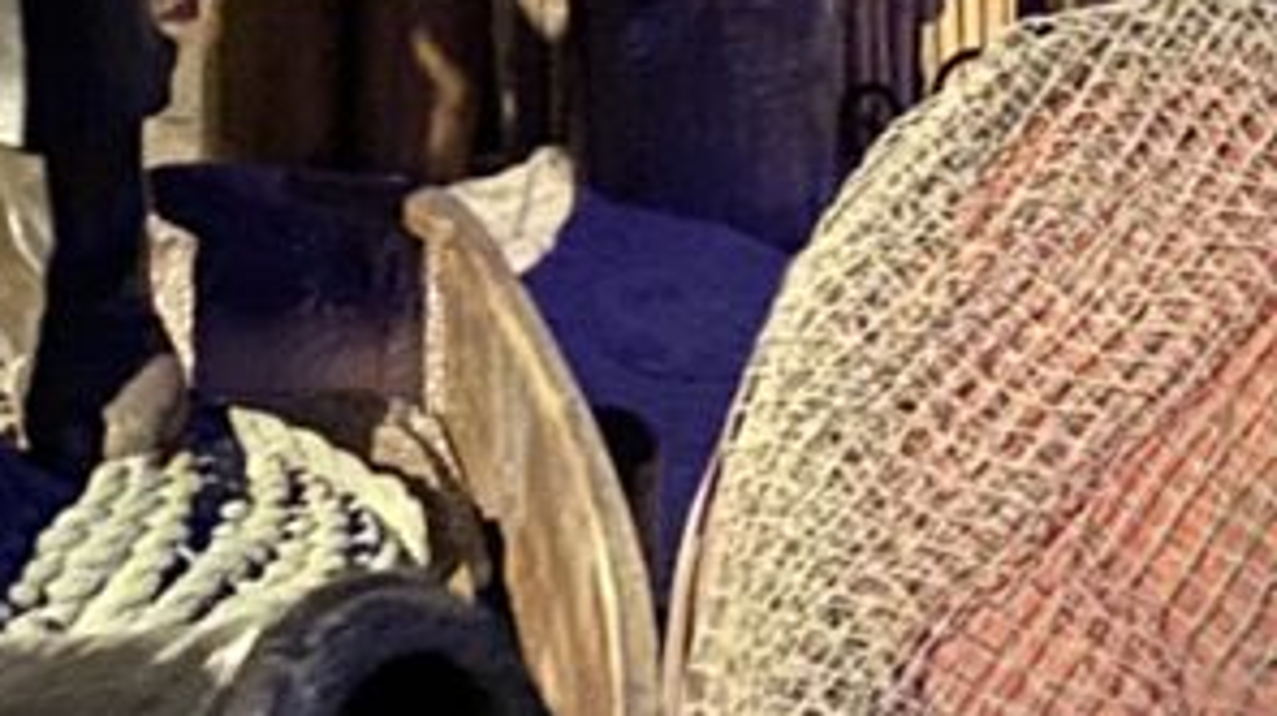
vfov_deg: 8.8
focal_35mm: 134
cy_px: -453
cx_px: 298
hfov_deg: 15.9
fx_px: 4534
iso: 640
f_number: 1.8
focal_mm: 4.25
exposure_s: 1/8
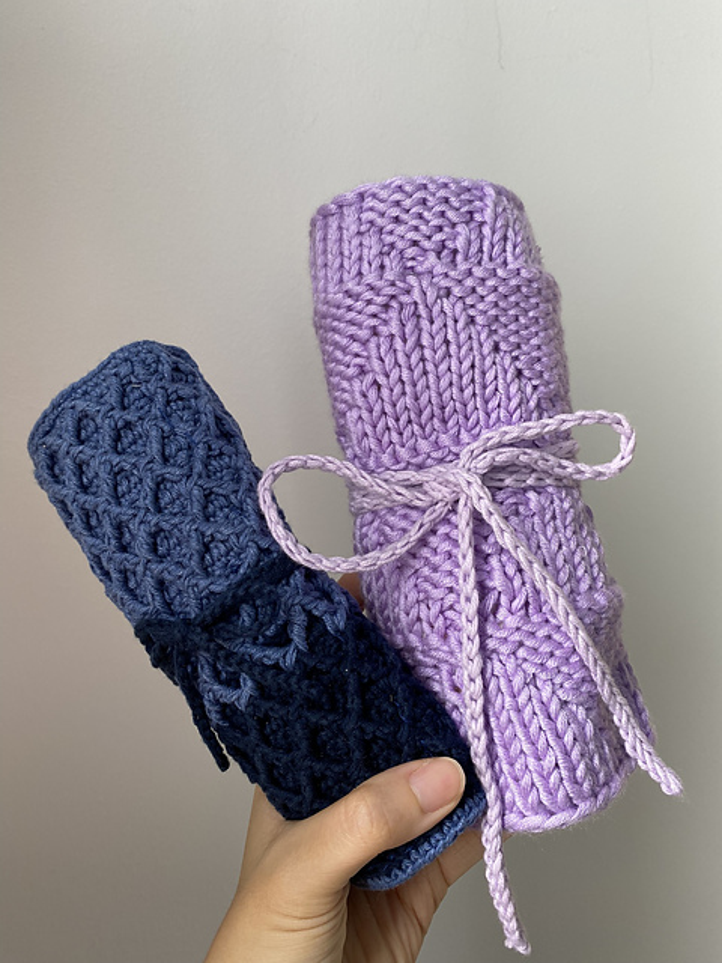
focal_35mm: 26
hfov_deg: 53.1
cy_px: 482
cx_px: 361
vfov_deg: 67.3
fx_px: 723
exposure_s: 1/121
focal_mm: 4.25
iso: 64
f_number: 1.8
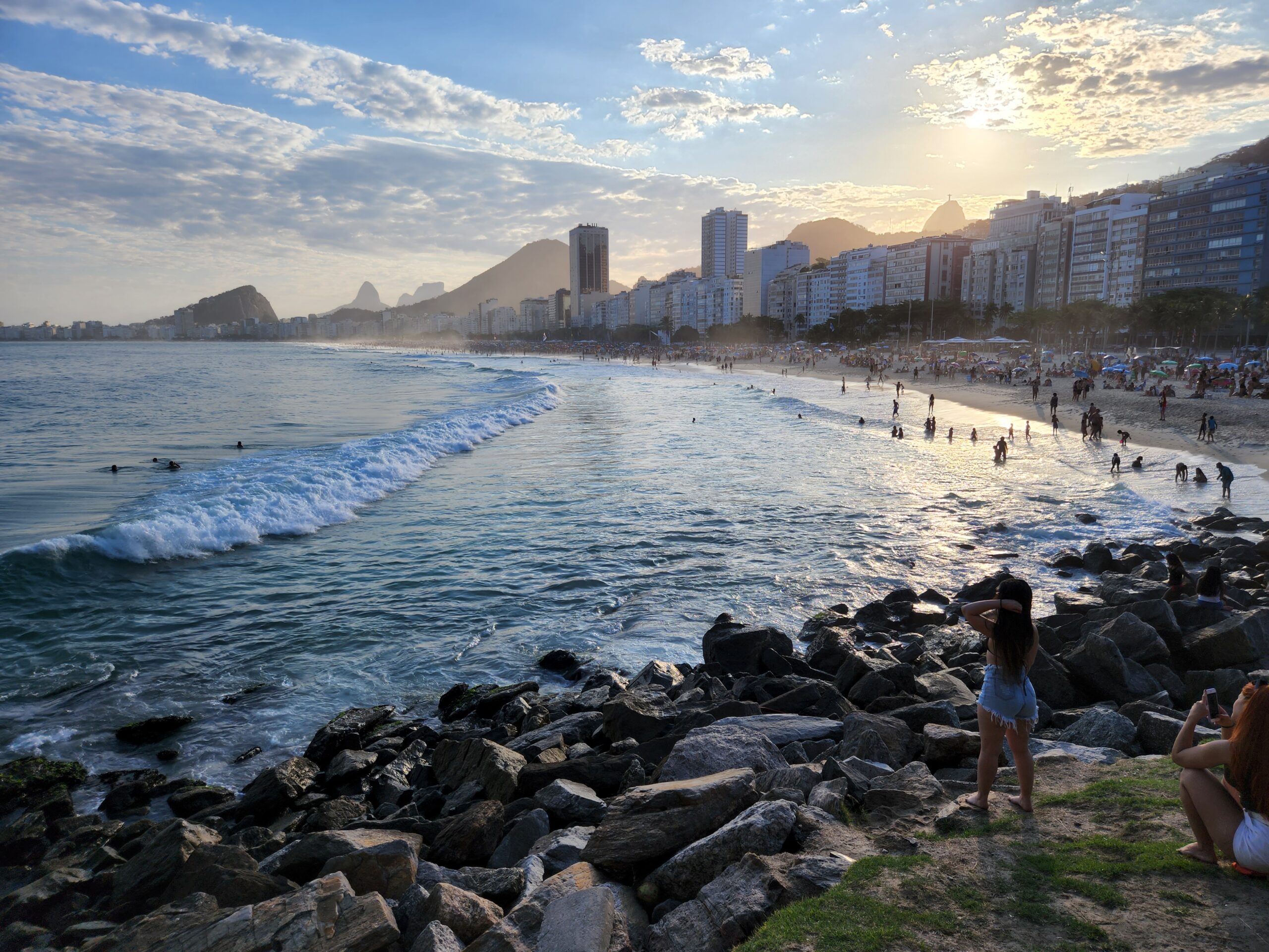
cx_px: 634
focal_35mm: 23
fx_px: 843
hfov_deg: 73.9
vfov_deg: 58.9
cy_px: 476
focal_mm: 5.4
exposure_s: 1/1904
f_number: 1.8
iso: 20
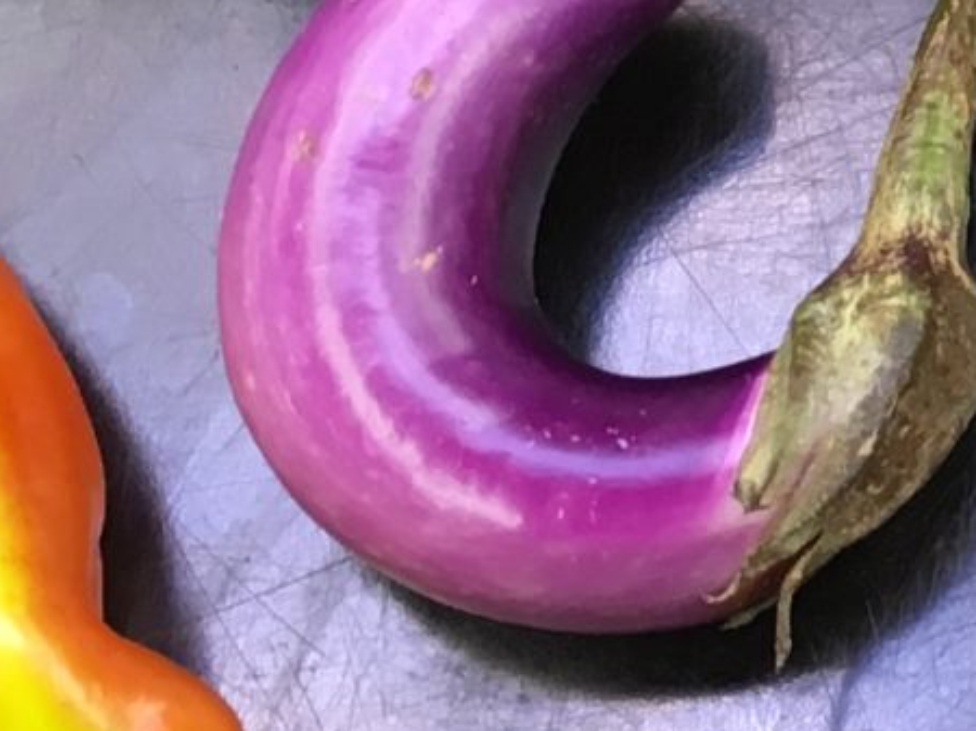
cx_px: 1956
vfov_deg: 8.7
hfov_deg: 10.9
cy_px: -453
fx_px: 4650
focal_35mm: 165
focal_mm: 4.15
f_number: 2.2
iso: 50
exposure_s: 1/30
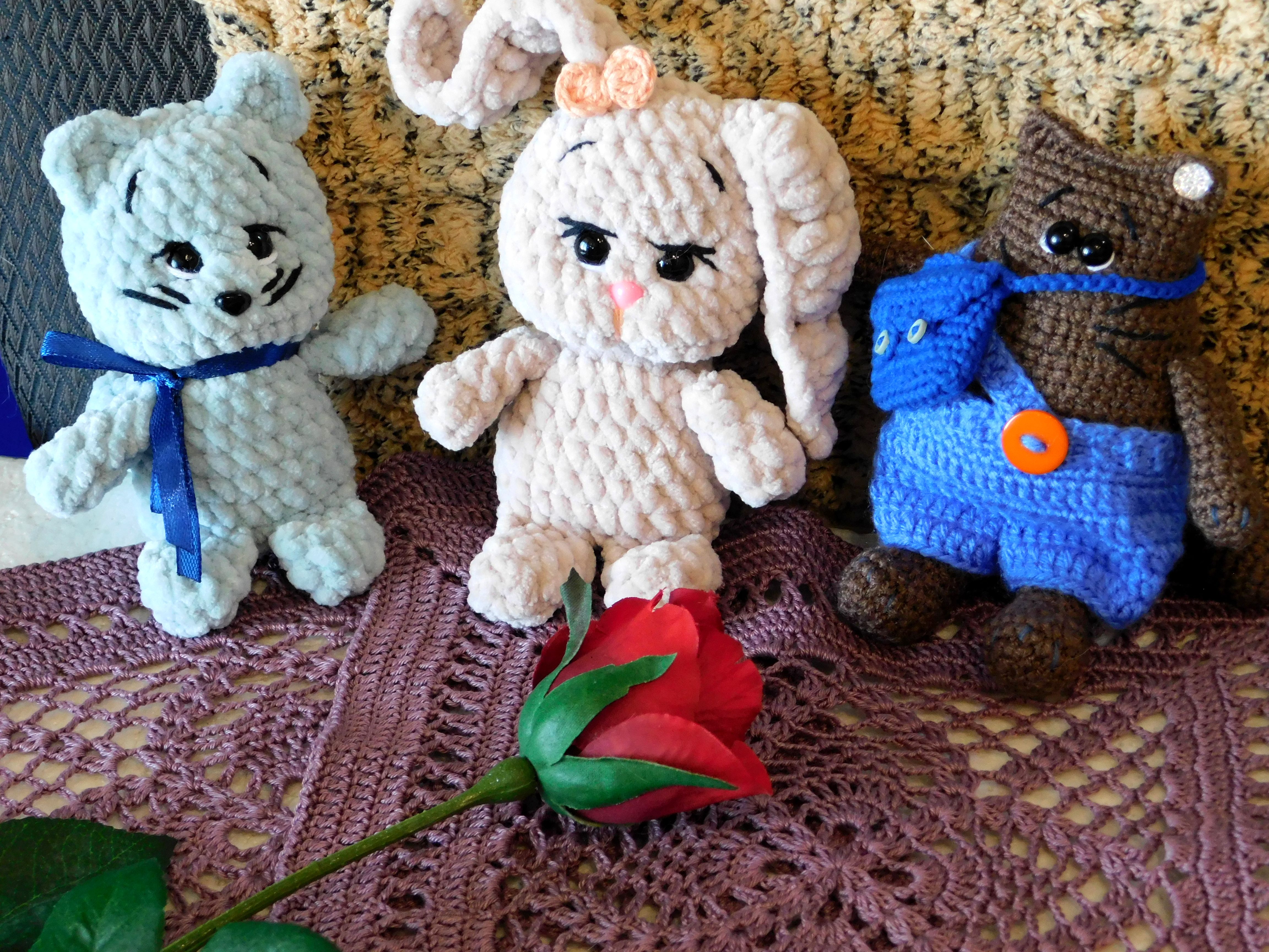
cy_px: 476
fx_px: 2933
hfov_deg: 24.4
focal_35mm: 80
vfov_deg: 18.4
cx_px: 634
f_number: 4.4
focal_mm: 14.2
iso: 360
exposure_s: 1/30
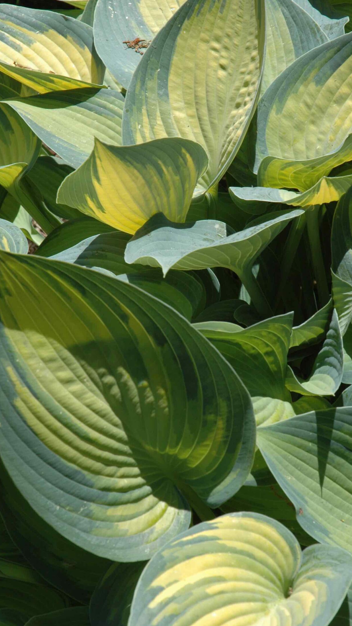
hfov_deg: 9.4
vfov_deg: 16.6
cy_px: 319
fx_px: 2140
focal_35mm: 129
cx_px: 218
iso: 200
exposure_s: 1/200
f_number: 11
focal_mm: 70
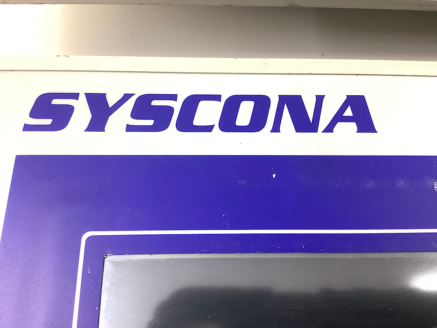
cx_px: 218
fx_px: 391
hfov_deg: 58.3
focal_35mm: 31
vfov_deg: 45.4
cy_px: 164
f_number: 2.4
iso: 100
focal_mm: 3.3
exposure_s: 1/50
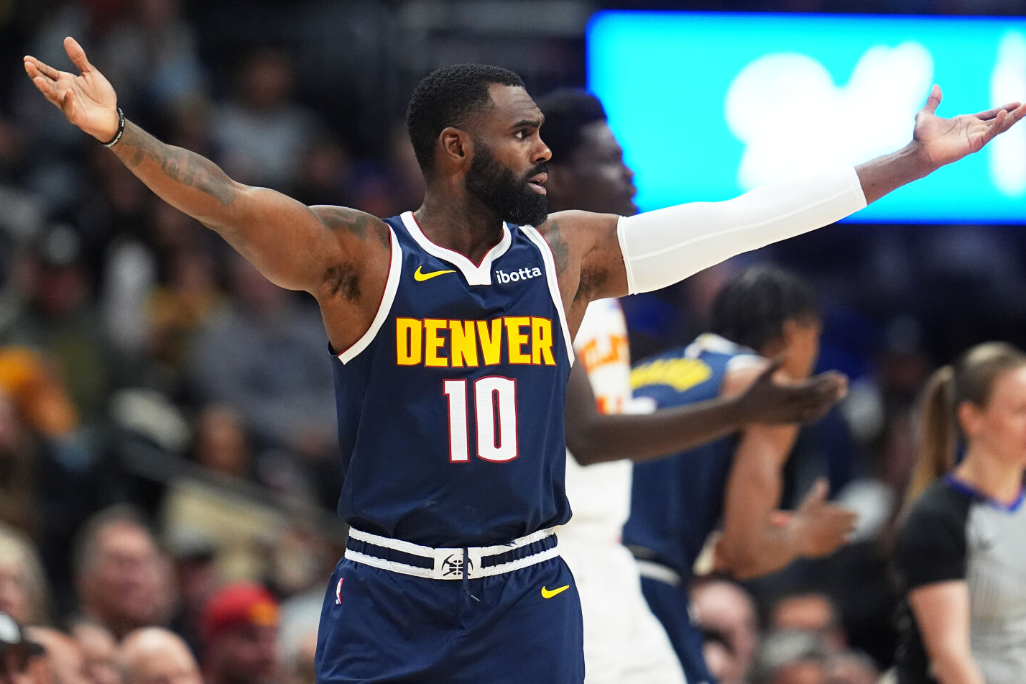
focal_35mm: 494
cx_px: 452
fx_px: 14073
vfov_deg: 2.8
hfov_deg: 4.2
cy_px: 287
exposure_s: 1/2000
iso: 5000
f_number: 3.2
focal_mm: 400
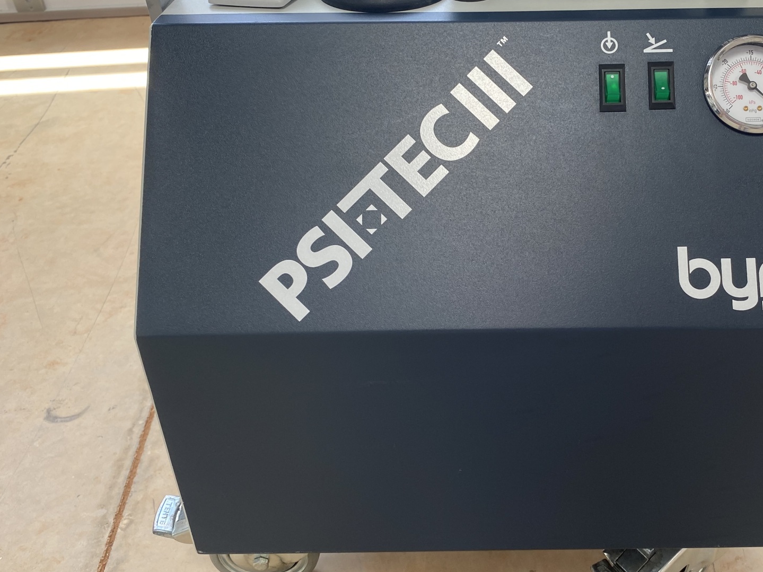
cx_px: 505
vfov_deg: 38.6
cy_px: 256
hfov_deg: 49.3
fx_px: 815
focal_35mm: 37
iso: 50
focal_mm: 4.25
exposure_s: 1/121
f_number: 1.8
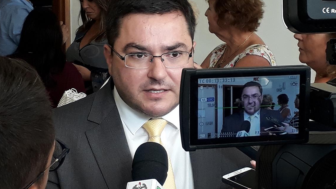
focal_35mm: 30
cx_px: 169
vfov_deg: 38.9
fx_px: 267
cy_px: 102
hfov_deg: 64.3
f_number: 1.9
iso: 80
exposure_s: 1/120
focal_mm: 3.6
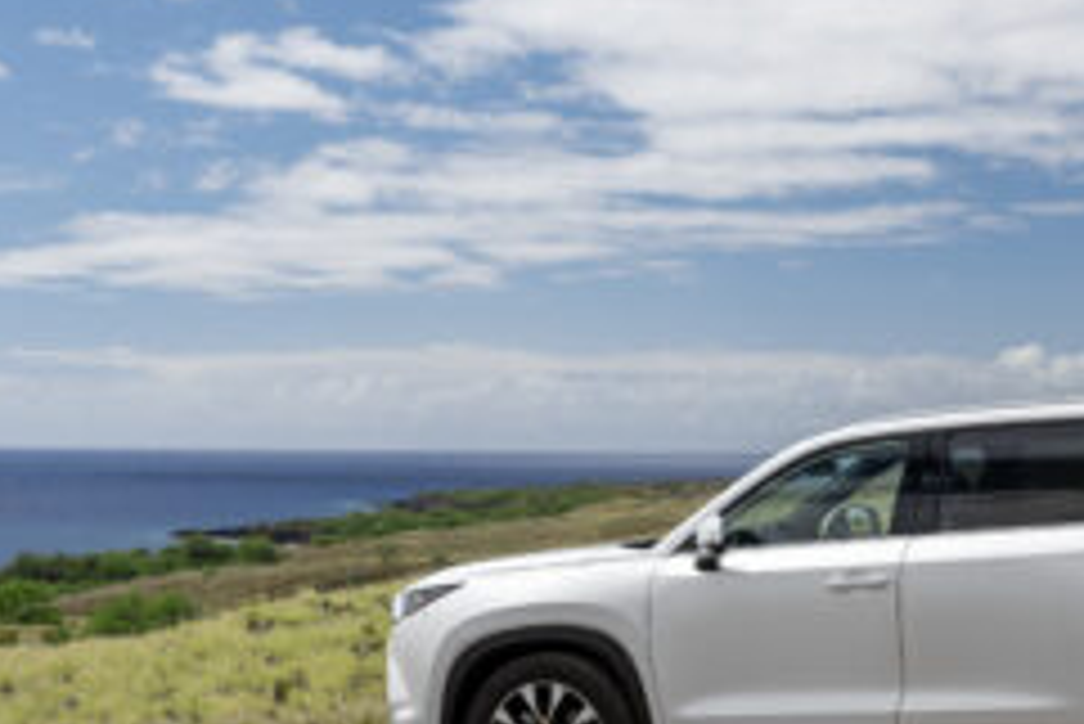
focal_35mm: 82
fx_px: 2470
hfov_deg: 24.7
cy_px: 333
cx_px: 652
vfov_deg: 16.7
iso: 100
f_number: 4.5
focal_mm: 33
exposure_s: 1/400
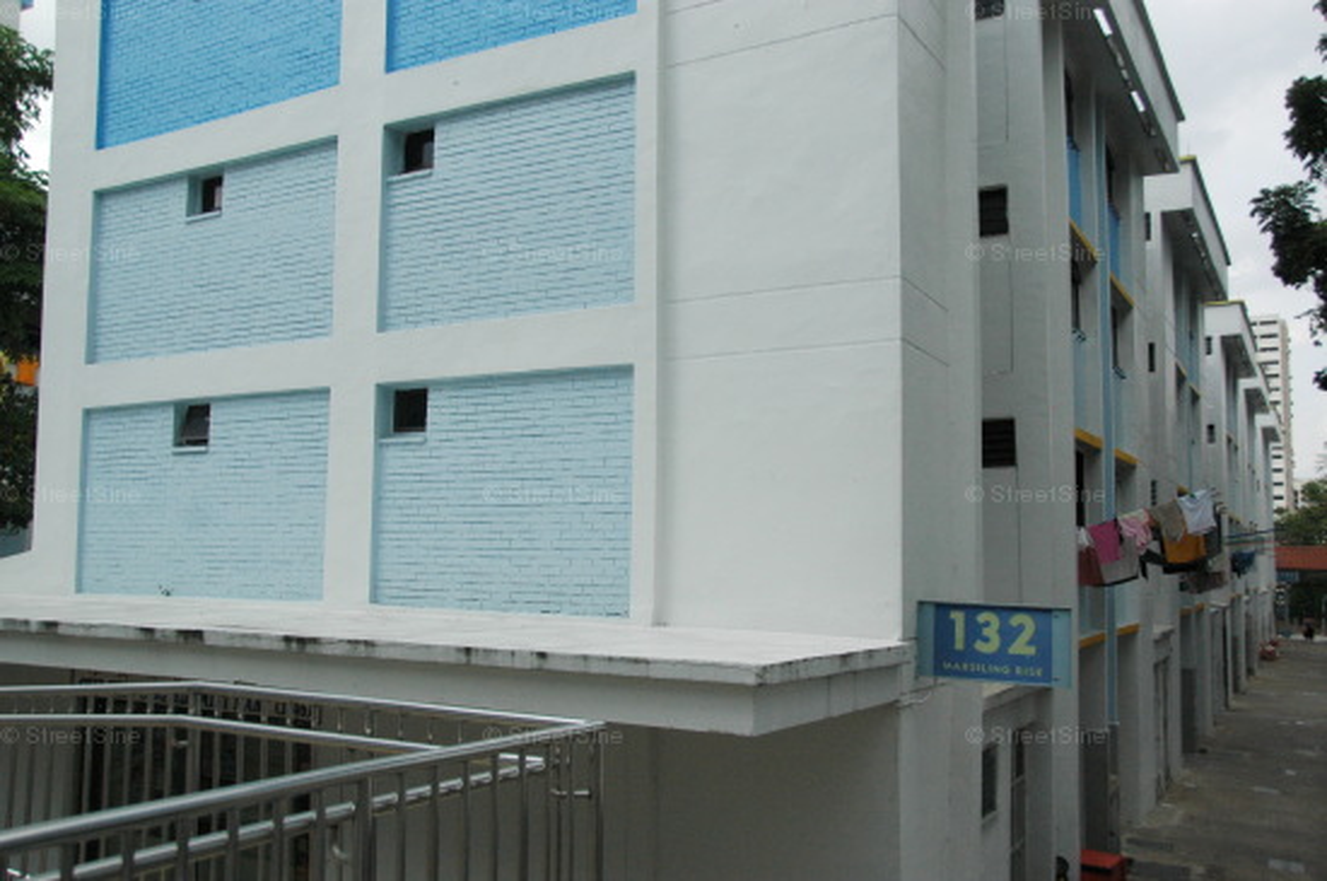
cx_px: 664
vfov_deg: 39.9
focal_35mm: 33
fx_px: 1215
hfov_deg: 57.3
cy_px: 440
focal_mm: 22
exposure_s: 1/4000
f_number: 4
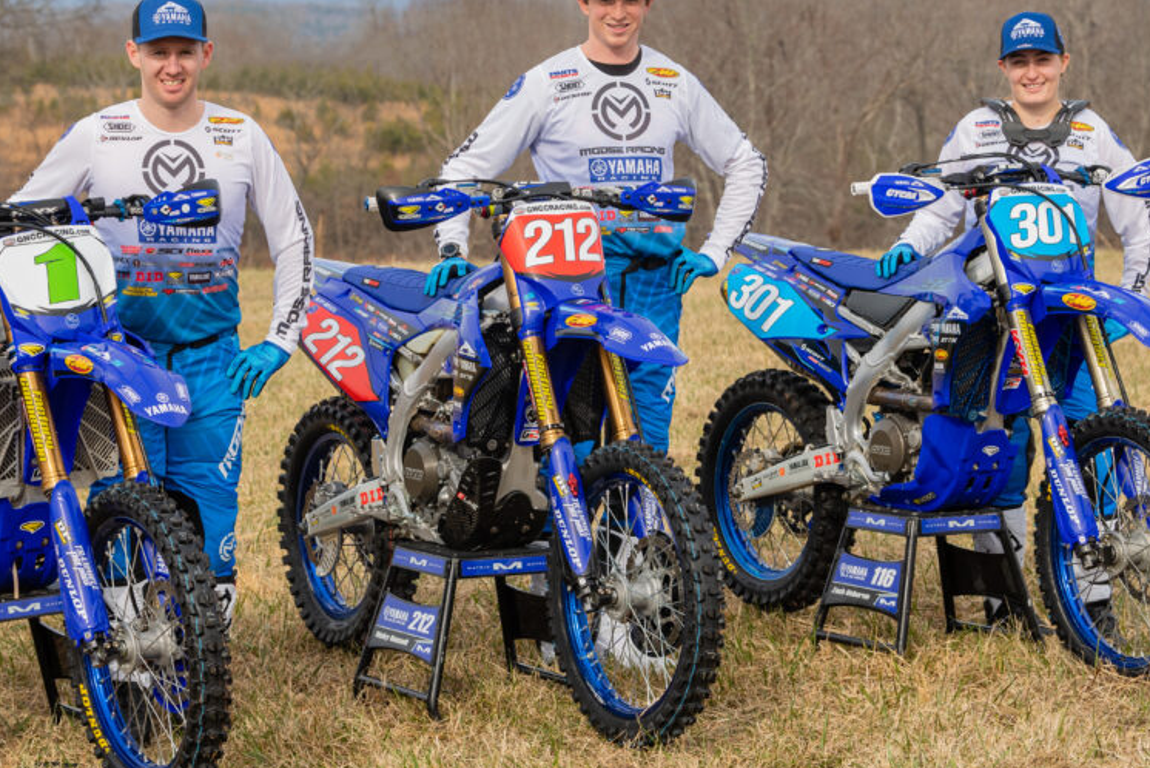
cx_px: 490
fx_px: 3771
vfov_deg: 11.6
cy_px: 278
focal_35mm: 118
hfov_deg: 17.3
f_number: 6.3
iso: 320
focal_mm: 86
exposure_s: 1/640
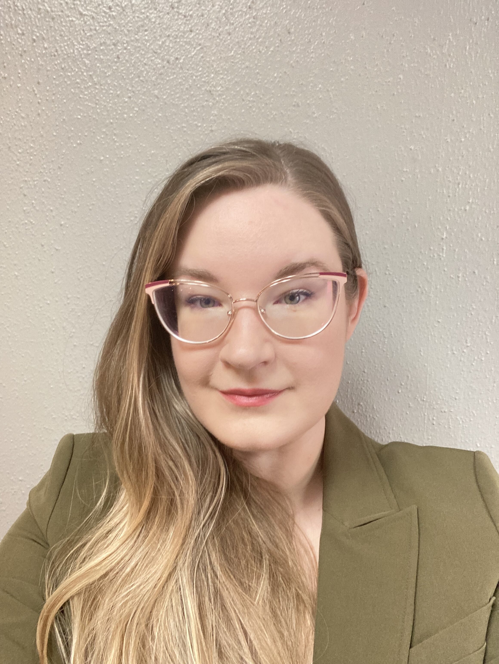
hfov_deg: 44.2
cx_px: 250
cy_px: 332
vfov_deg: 56.8
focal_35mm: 32
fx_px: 614
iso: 250
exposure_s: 1/40
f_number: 2.2
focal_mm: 2.87
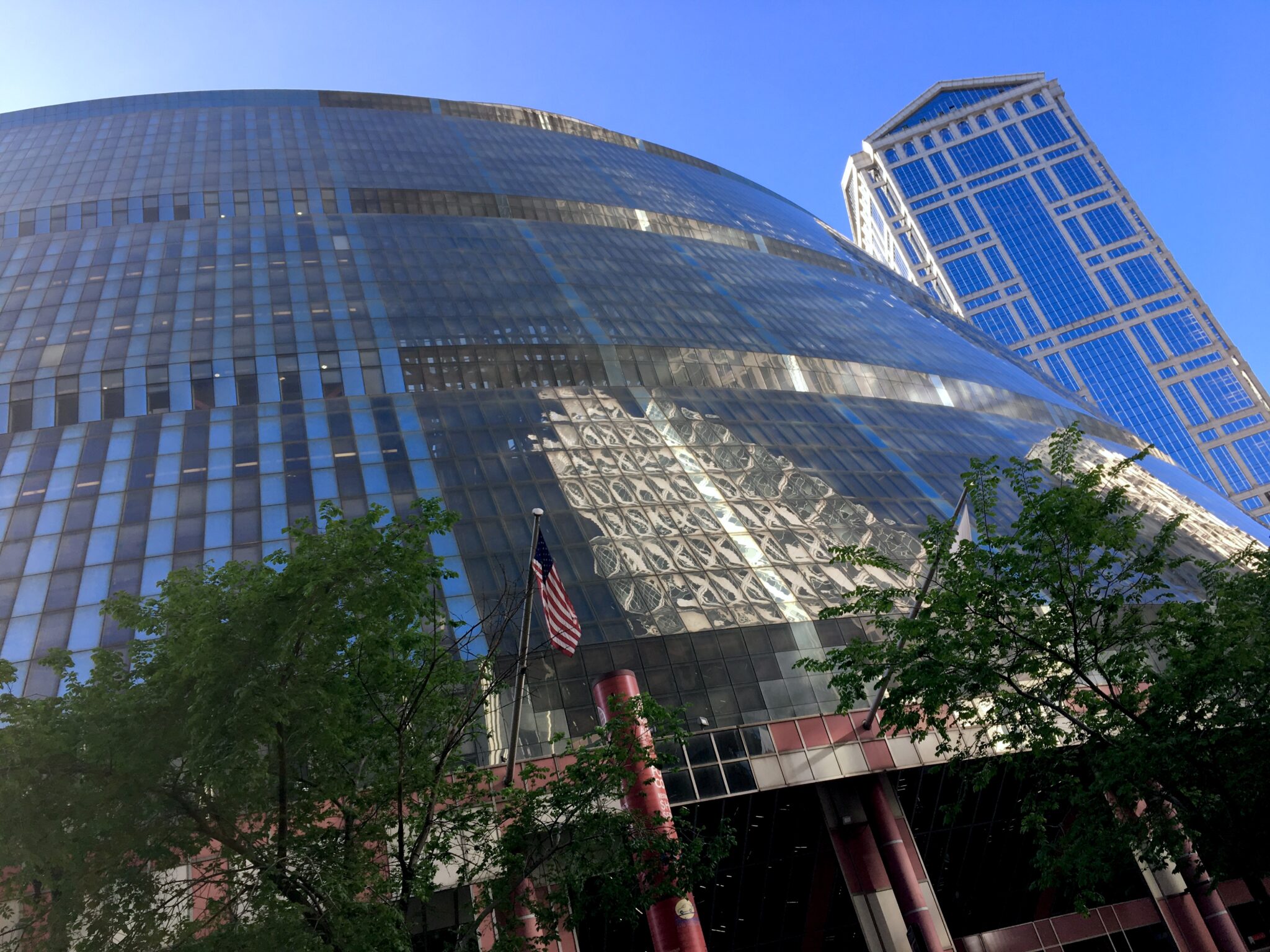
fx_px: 1064
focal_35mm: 29
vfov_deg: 48.2
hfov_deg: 61.7
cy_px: 476
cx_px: 635
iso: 25
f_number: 2.2
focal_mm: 4.15
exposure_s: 1/361
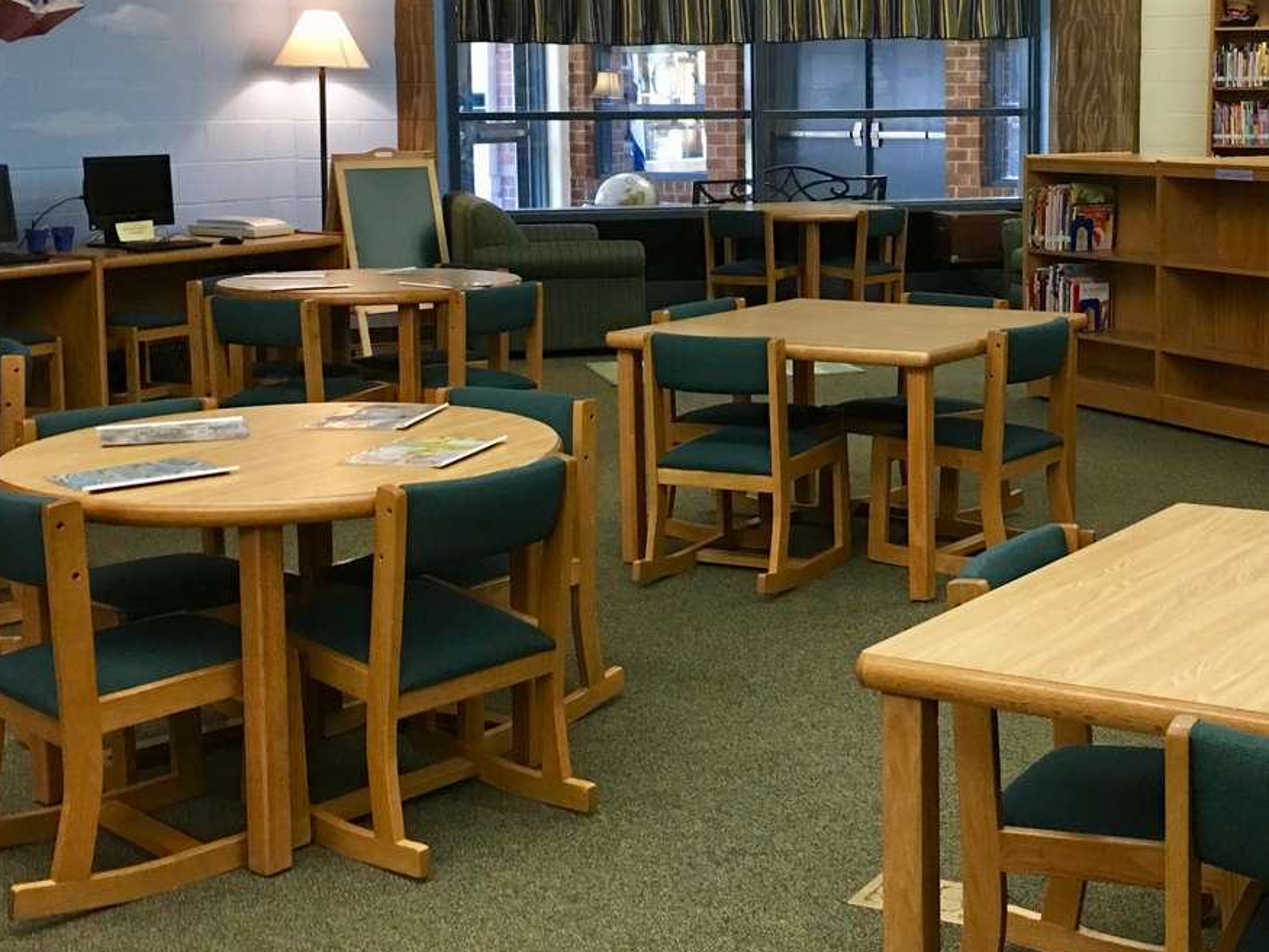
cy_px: 323
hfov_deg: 35.6
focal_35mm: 53
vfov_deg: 27.4
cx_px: 890
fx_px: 1944
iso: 80
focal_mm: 4.15
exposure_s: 1/15
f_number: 2.2
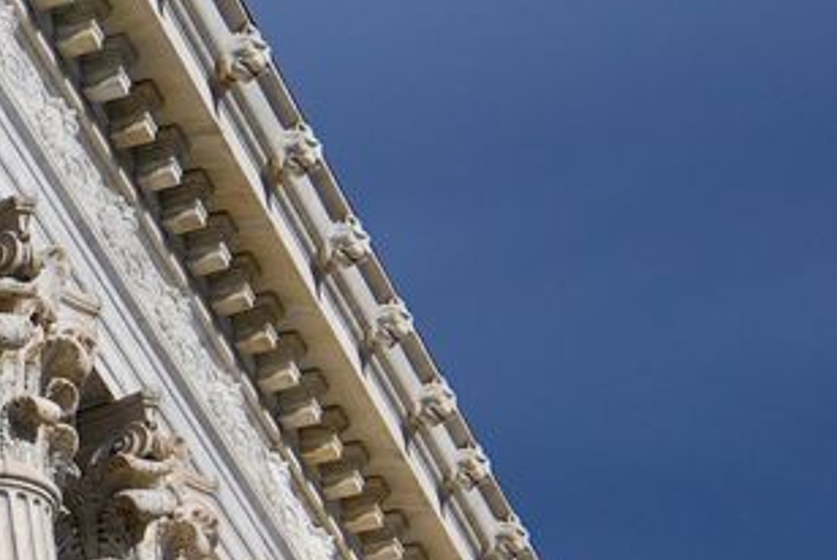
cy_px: 869
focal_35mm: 239
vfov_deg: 5.7
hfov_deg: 7.4
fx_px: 5562
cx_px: -1848
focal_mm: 36
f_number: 2.8
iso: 125
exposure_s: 1/12800
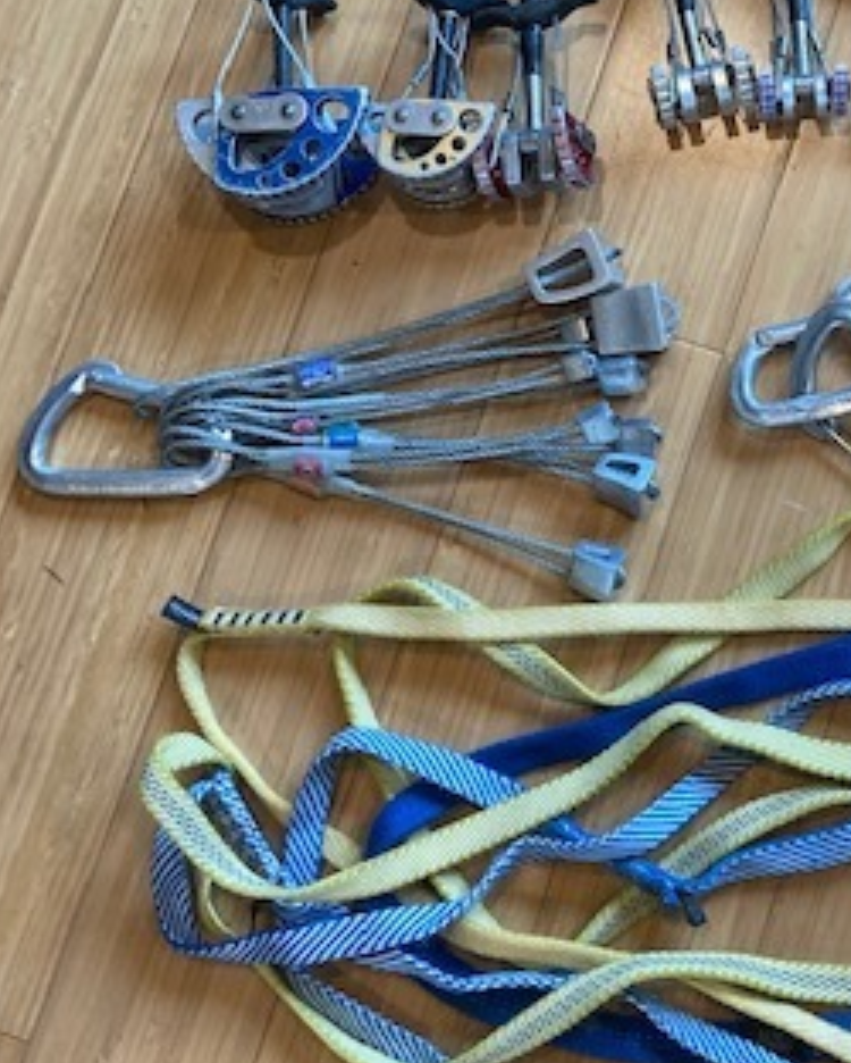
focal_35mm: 56
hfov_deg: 26.2
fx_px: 1761
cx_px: 780
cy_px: 310
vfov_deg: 33.1
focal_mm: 3.99
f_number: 1.8
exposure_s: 1/60
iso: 160
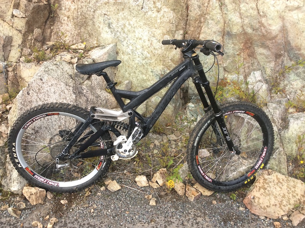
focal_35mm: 32
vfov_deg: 44.1
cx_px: 152
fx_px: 282
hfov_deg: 56.9
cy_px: 114
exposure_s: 1/233
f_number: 2.4
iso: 32
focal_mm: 3.3
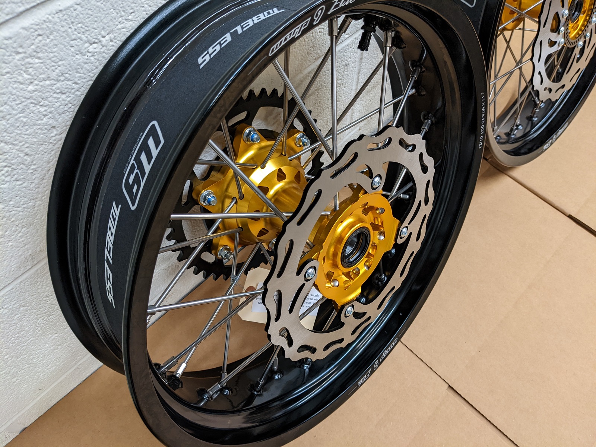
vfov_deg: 51.4
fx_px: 465
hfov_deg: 65.3
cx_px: 298
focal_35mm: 27
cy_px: 224
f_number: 1.73
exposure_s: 1/24
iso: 94
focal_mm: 4.38
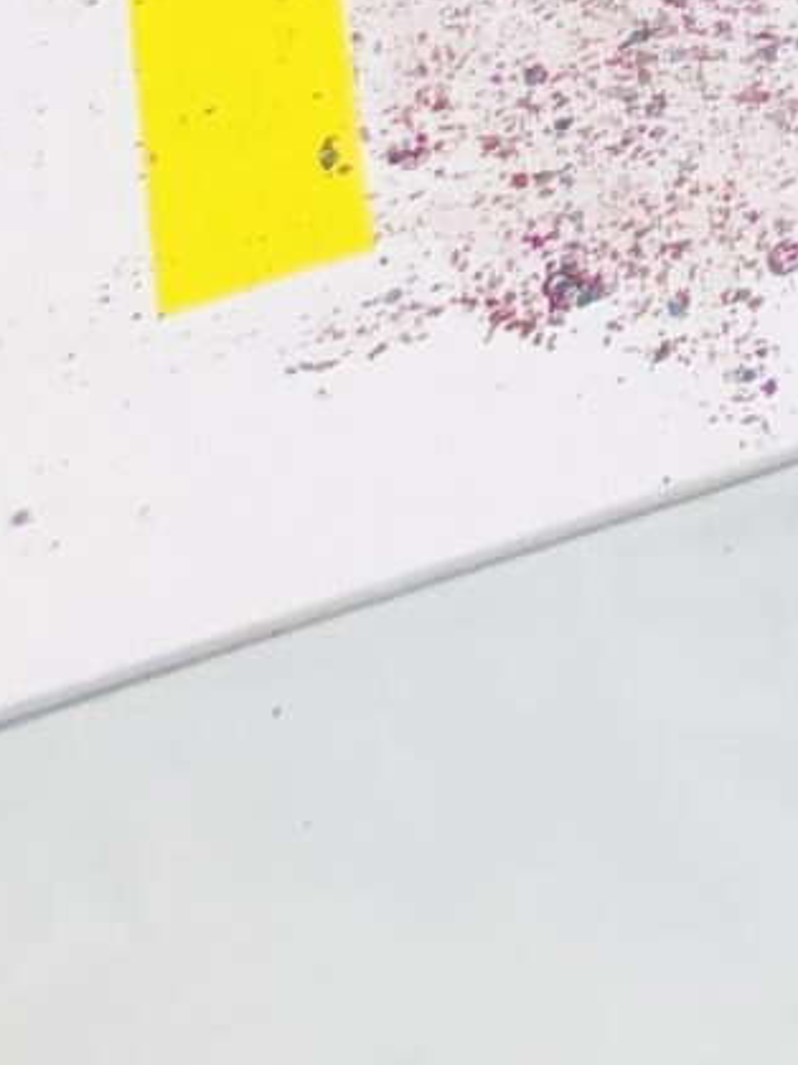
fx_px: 5259
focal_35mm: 171
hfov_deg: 8.0
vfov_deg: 9.9
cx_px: 1980
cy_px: -1639
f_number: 1.8
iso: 20
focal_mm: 3.99
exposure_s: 1/3003
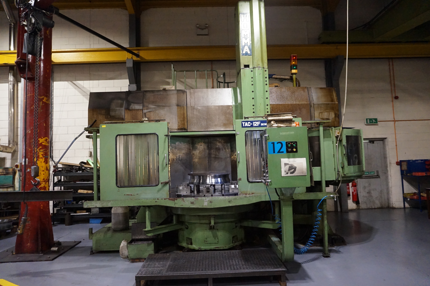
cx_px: 215
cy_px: 143
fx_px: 286
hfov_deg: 73.8
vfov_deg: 53.1
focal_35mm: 24
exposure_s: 1/160
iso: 3200
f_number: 3.5
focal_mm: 16
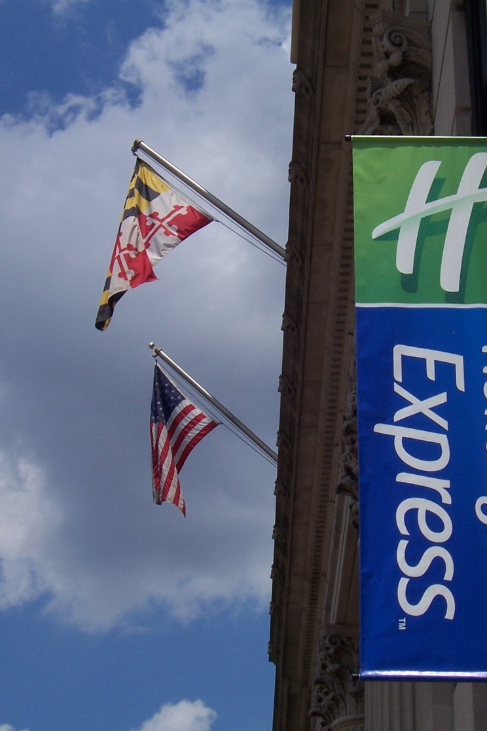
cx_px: 333
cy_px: 365
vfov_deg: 22.1
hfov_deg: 14.8
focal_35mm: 92
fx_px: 1867
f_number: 6.7
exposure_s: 1/750
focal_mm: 10.8
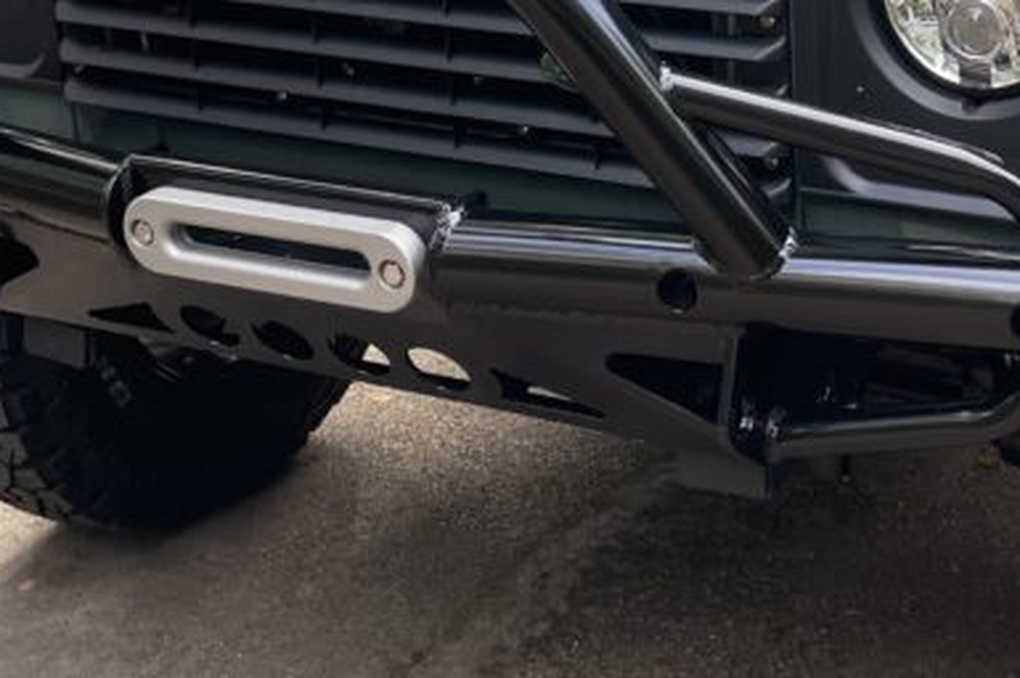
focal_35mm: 72
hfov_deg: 27.6
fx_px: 2038
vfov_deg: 18.1
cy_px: -85
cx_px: 792
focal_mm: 4.2
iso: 32
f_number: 1.6
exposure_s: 1/125
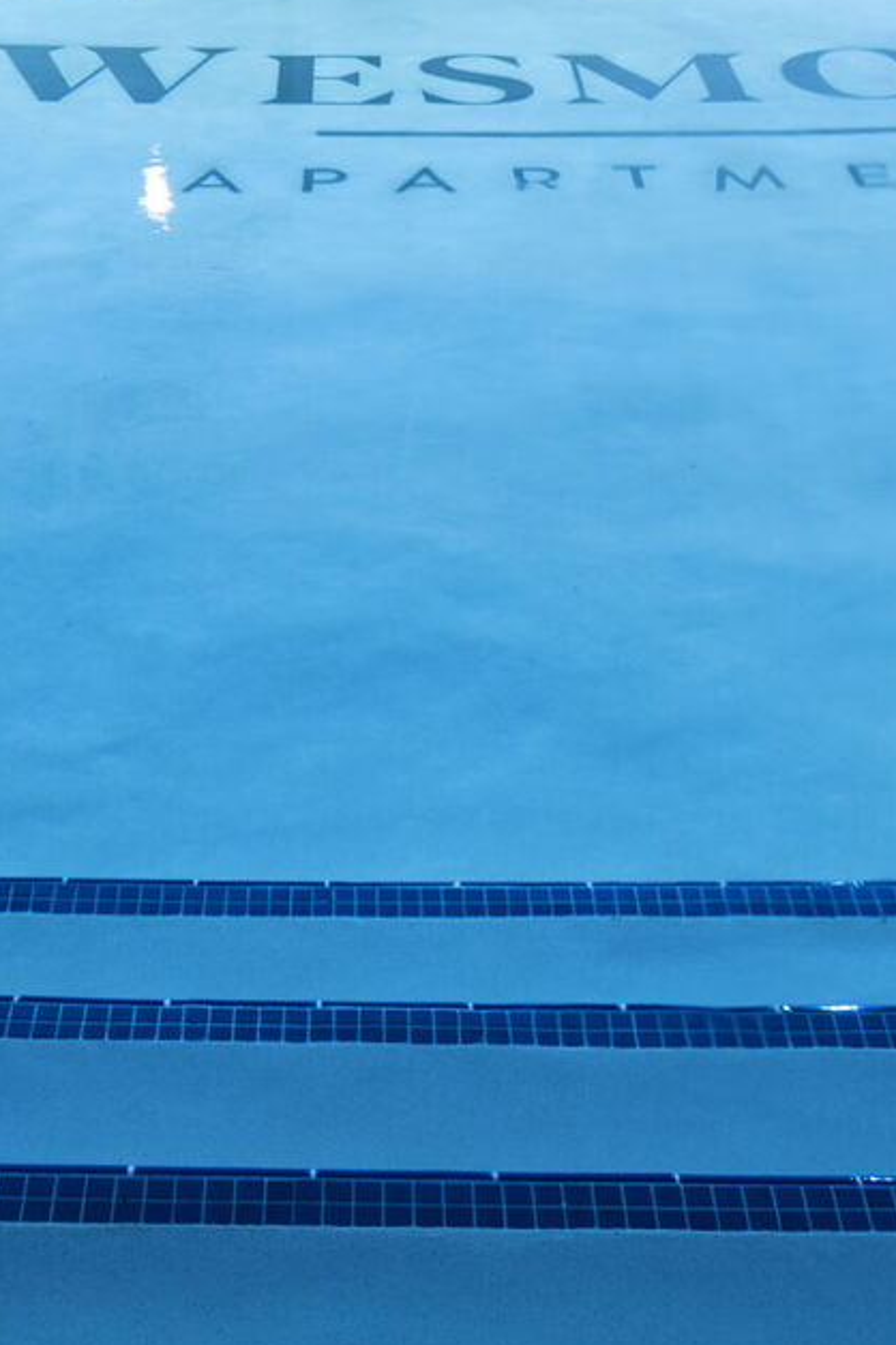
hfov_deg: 21.9
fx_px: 2314
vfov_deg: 31.2
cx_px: 324
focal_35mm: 62
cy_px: 199
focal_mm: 24
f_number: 8
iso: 100
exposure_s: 2
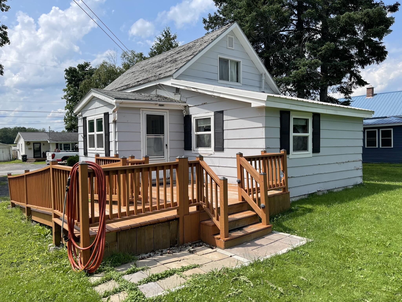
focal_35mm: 26
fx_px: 302
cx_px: 201
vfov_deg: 53.1
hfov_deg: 67.3
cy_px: 151
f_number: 1.6
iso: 32
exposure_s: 1/3663
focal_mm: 5.1
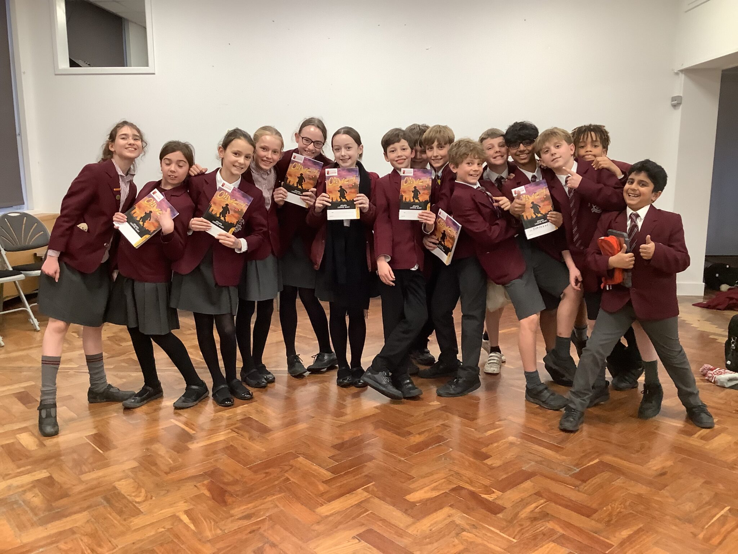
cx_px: 369
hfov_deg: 58.4
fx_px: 661
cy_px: 277
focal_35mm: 31
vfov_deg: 45.4
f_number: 2.4
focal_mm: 3.3
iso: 200
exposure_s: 1/60
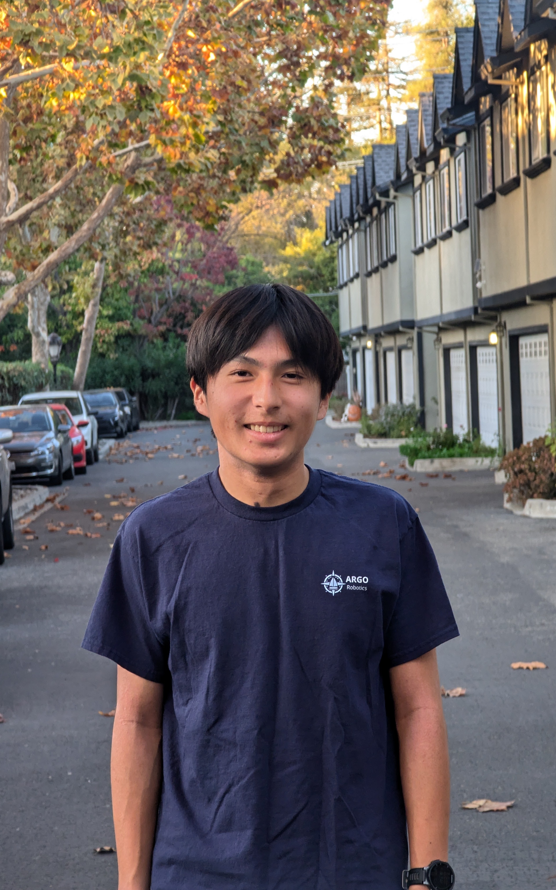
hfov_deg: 11.6
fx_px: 2740
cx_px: 270
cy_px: 445
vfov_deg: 18.4
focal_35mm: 113
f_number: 3.5
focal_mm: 19
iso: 164
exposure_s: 1/55.6
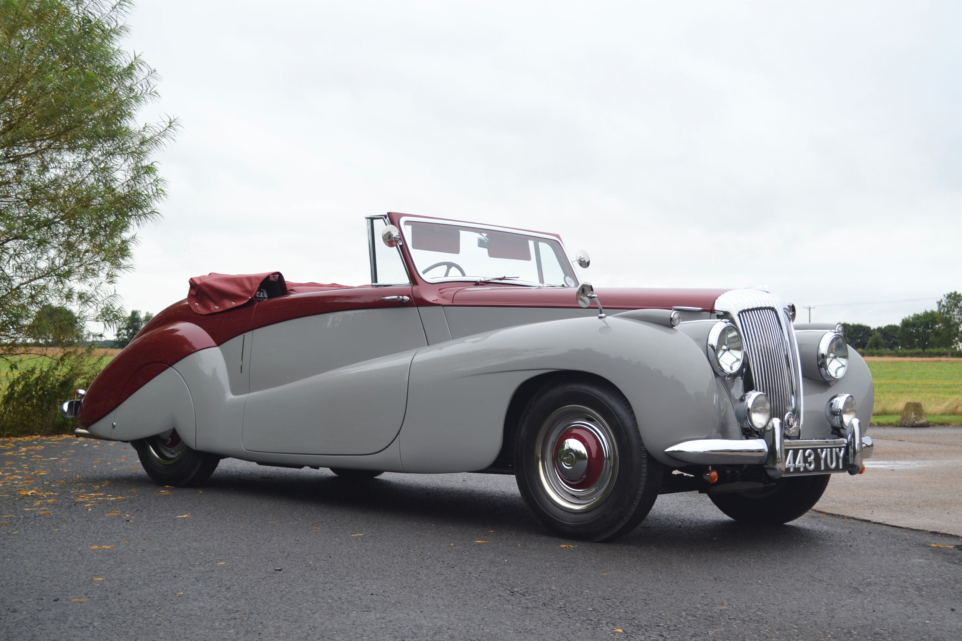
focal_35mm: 51
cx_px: 481
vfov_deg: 26.5
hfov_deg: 38.9
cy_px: 320
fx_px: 1363
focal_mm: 34
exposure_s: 1/125
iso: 160
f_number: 5.6
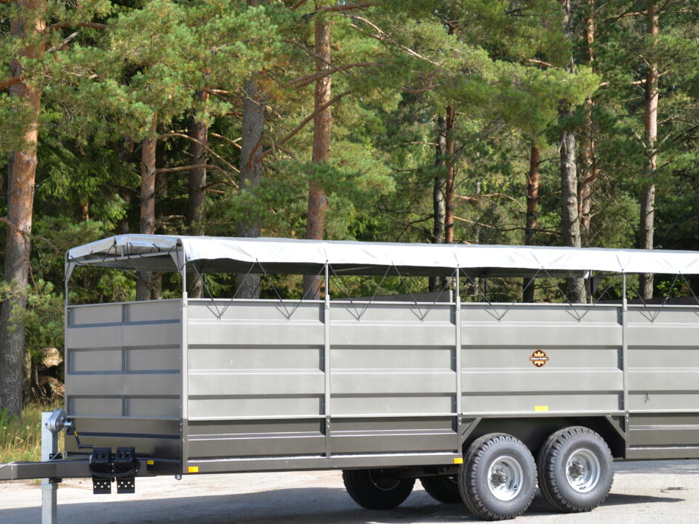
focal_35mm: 115
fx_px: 2321
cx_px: 354
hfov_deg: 17.1
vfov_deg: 12.9
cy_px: 311
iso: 100
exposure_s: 1/250
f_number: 4.5
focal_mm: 85
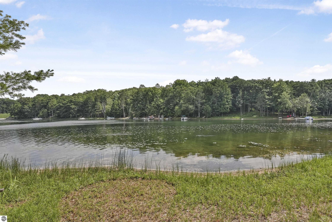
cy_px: 111
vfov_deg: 81.3
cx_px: 166
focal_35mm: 14
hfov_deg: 104.2
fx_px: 129
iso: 2000
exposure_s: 1/1600
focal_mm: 14
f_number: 10
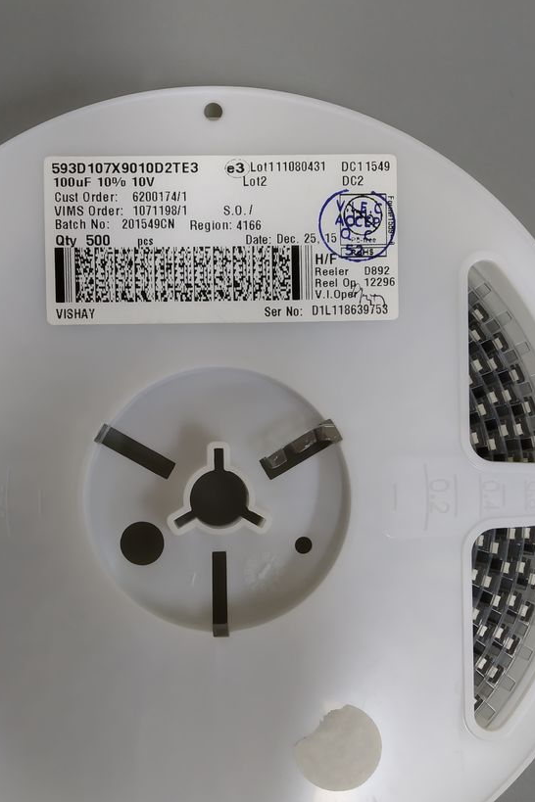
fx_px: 736
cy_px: 470
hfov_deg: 39.8
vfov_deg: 56.9
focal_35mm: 33
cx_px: 217
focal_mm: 3.82
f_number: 2.2
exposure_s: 1/30
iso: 320
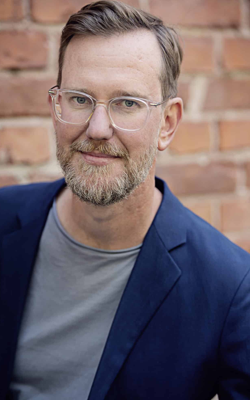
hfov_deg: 12.5
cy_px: 198
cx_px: 126
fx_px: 1145
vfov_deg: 19.8
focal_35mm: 105
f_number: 3.2
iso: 160
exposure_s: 1/125
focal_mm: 102
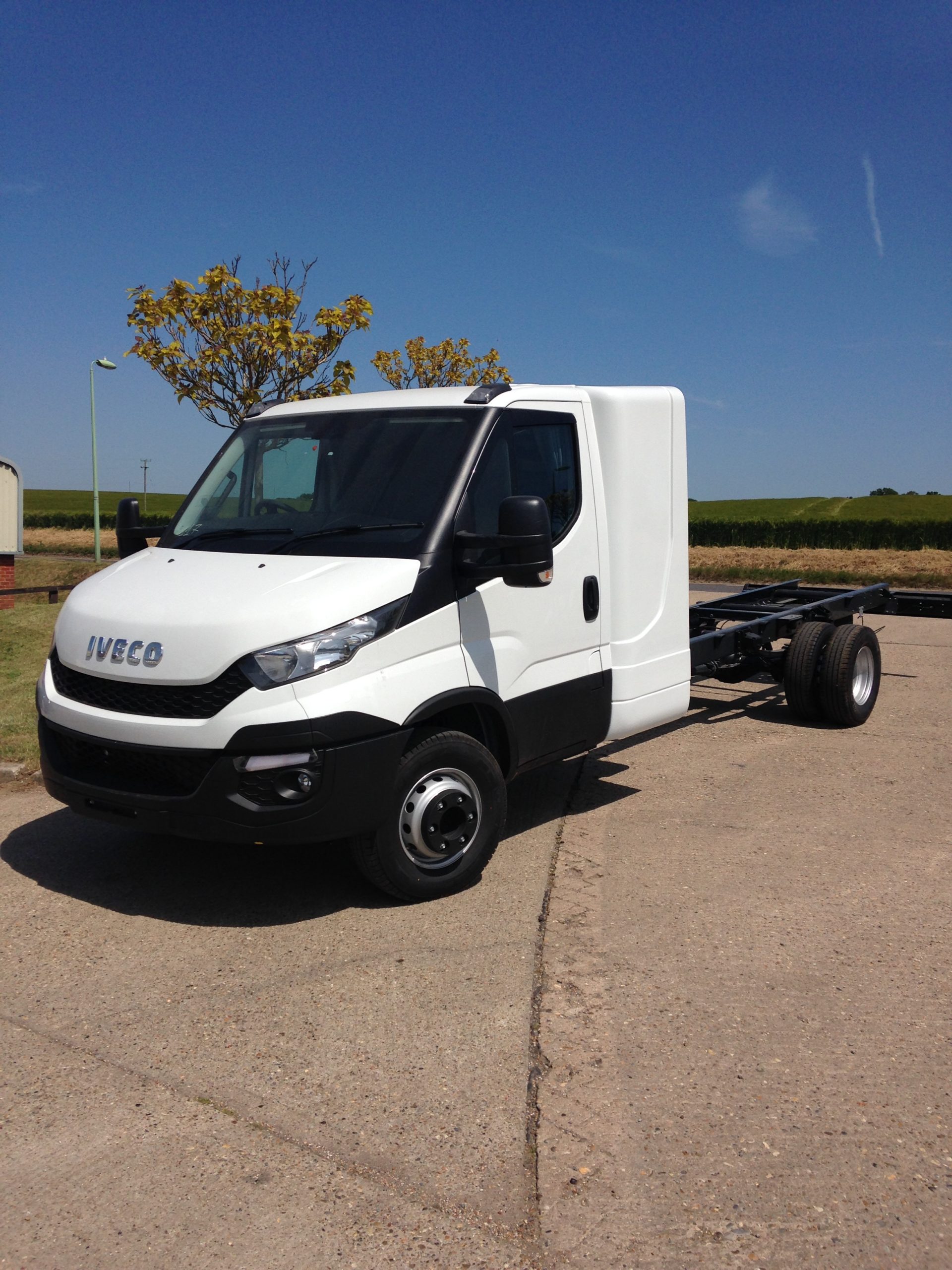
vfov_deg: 55.4
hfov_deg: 42.9
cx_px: 476
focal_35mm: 33
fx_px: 1210
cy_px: 635
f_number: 2.4
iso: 50
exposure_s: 1/3623
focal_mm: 4.12
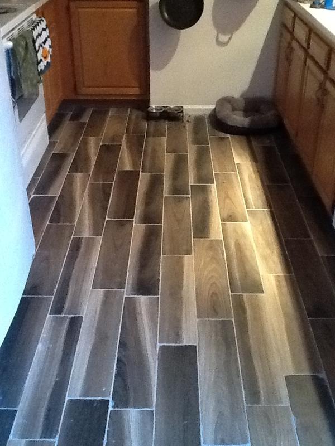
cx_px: 168
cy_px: 223
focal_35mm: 44
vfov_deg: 42.9
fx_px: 568
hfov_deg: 32.9
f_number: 2.4
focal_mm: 2.03
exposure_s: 1/15
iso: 500
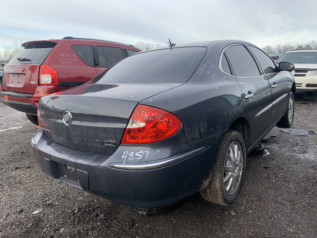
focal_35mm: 26
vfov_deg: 53.1
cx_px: 158
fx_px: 238
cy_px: 119
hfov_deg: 67.3
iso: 25
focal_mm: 4.25
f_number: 1.8
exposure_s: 1/371
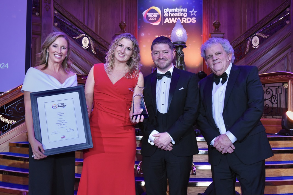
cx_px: 146
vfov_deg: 31.9
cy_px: 98
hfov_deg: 46.4
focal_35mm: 42
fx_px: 342
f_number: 5.6
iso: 3200
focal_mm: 42
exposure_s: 1/100
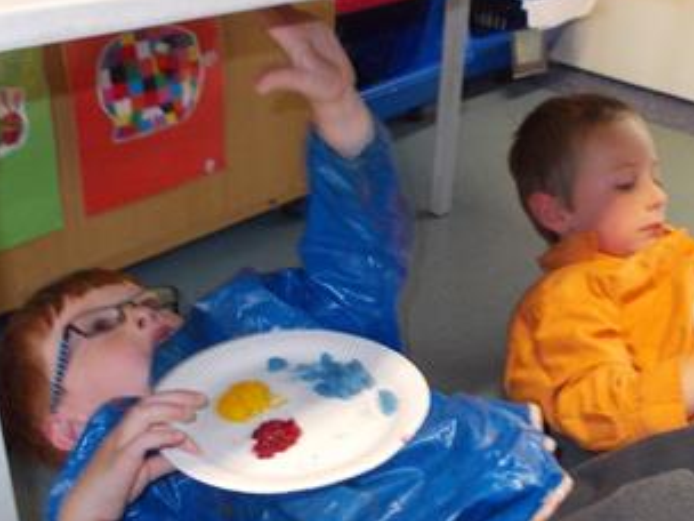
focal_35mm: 45
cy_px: 284
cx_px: 462
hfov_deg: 41.5
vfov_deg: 32.2
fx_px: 902
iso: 200
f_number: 2.7
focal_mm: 4
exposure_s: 1/25
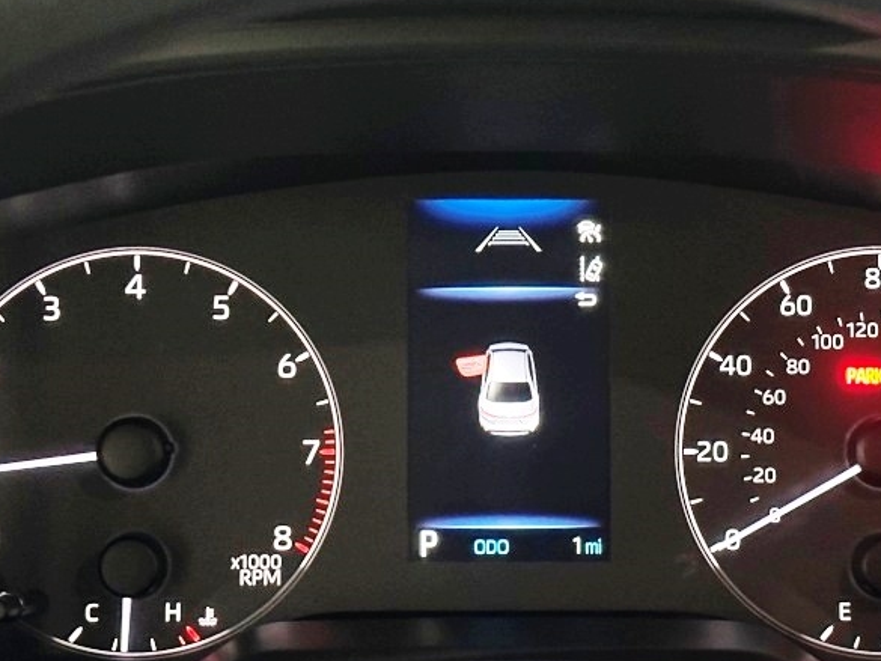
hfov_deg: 23.3
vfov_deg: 17.6
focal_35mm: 84
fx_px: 2138
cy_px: 414
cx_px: 492
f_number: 1.78
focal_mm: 6.86
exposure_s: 1/20
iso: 640
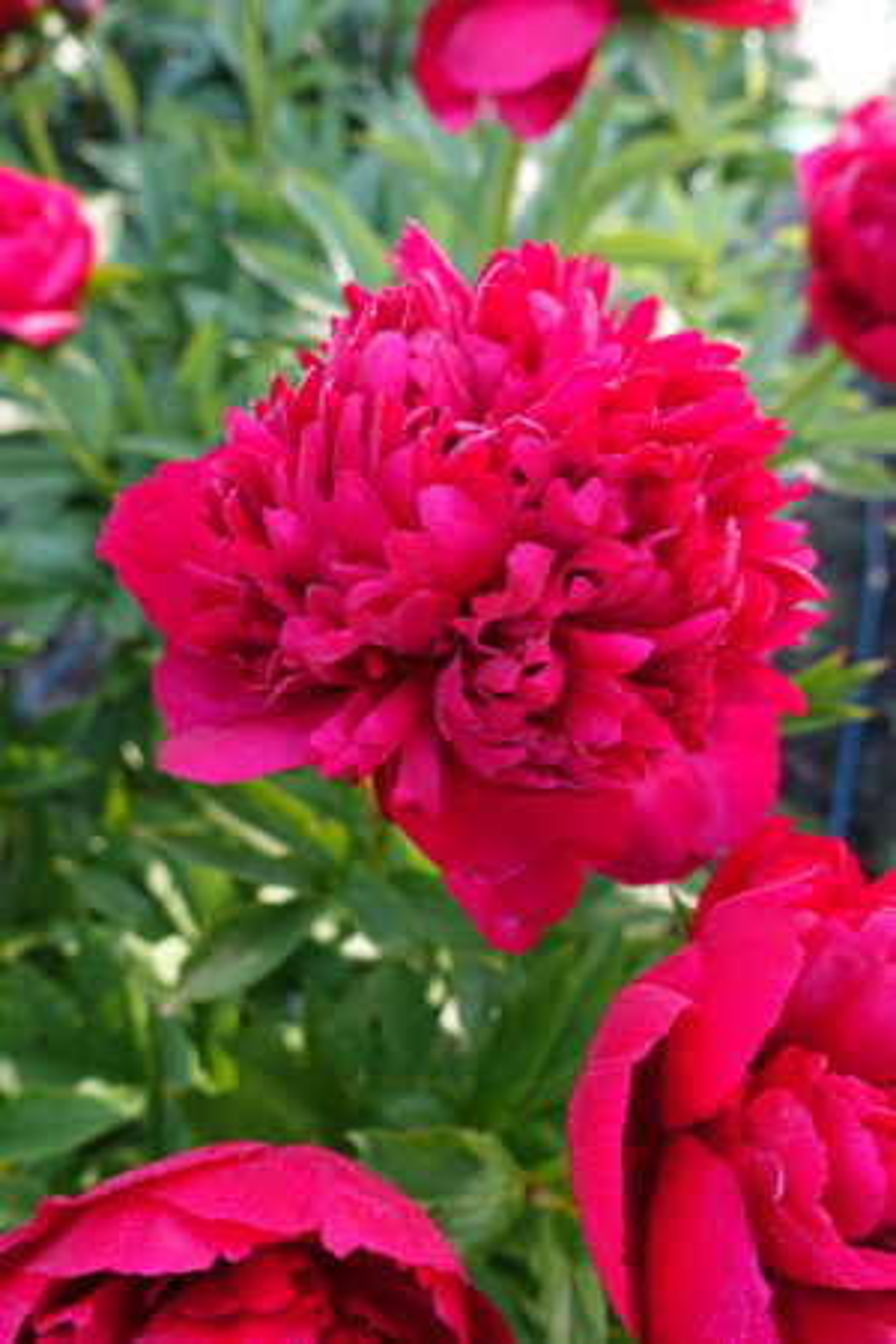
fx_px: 896
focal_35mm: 24
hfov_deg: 53.1
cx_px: 448
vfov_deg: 73.7
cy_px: 672
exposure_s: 1/80
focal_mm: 8.8
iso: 125
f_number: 2.8
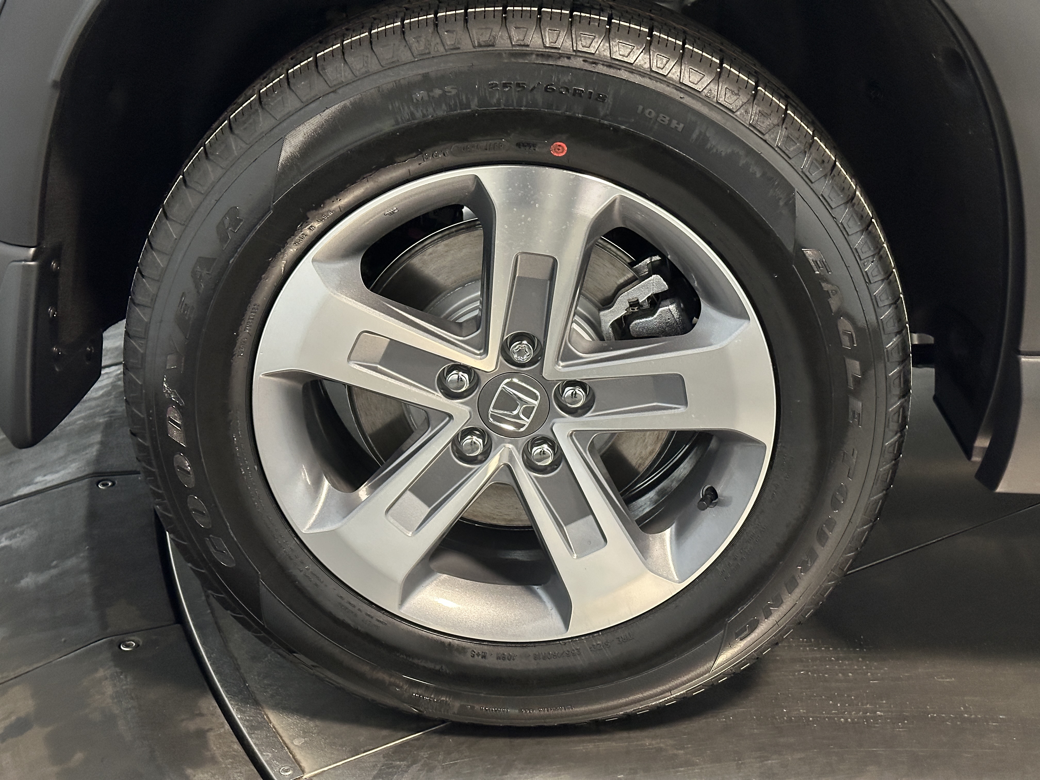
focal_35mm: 48
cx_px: 520
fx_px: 1442
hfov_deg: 39.7
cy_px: 390
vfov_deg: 30.3
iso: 640
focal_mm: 6.86
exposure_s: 1/30
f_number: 1.78
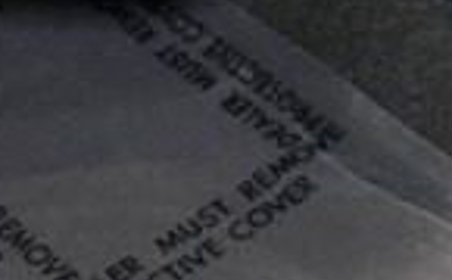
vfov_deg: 7.2
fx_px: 2213
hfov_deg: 11.4
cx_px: 552
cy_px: -118
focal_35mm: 180
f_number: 1.78
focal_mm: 6.86
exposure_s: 1/30
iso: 1000
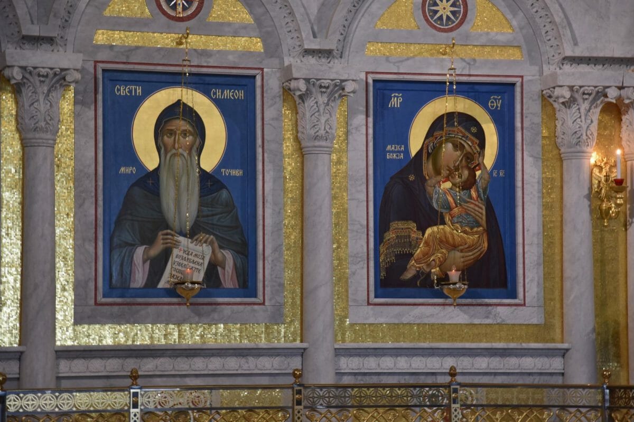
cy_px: 211
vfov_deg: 11.4
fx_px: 2112
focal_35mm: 120
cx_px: 317
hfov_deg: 17.1
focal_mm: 80
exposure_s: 1/20
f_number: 5
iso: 500
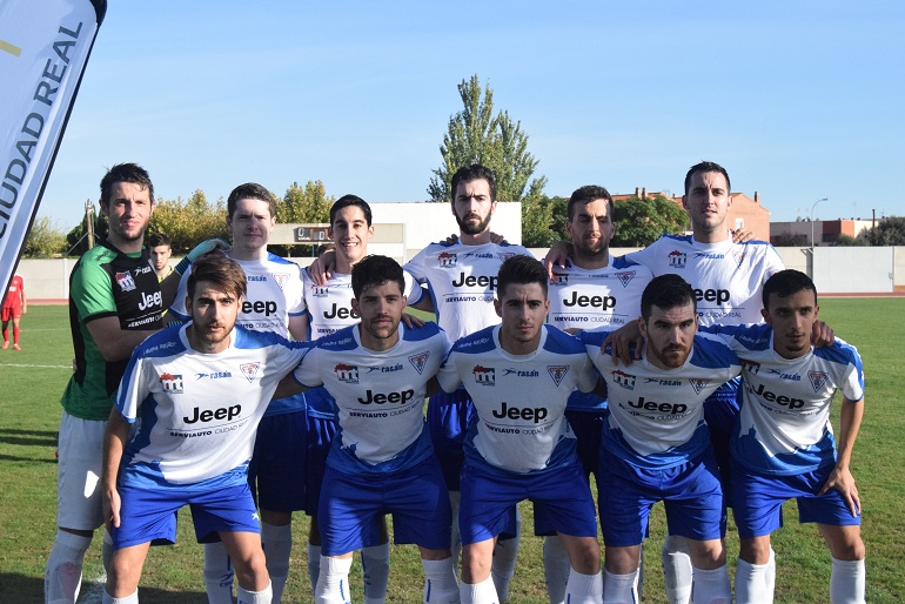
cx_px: 452
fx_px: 1282
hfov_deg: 38.9
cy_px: 302
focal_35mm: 51
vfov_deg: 26.5
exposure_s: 1/4000
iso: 3200
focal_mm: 34
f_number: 11
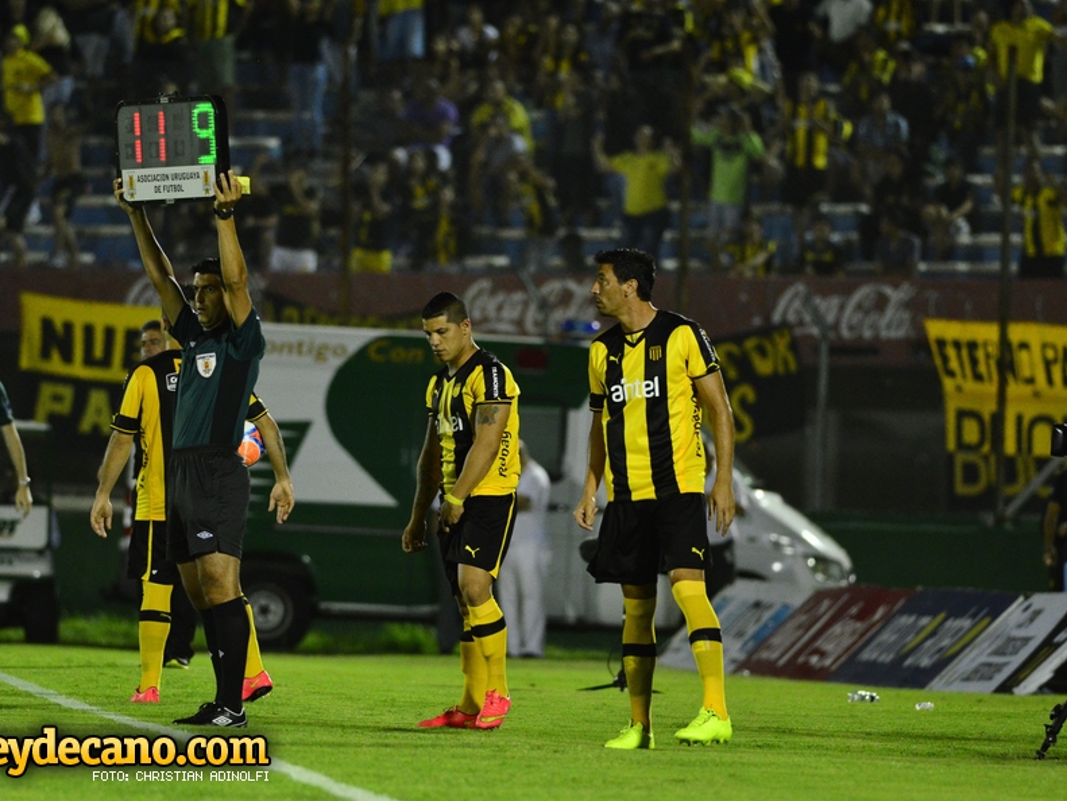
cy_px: 400
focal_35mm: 491
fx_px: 15141
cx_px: 472
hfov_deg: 4.0
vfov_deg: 3.0
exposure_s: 1/500
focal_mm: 300
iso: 3200
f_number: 4
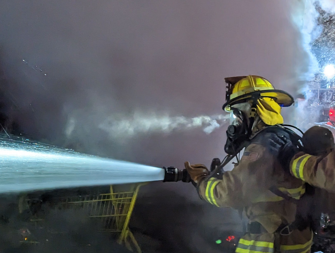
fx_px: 504
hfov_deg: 35.3
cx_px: 281
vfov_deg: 28.0
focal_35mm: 52
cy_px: 159
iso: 638
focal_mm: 6.81
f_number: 1.85
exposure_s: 1/30.2
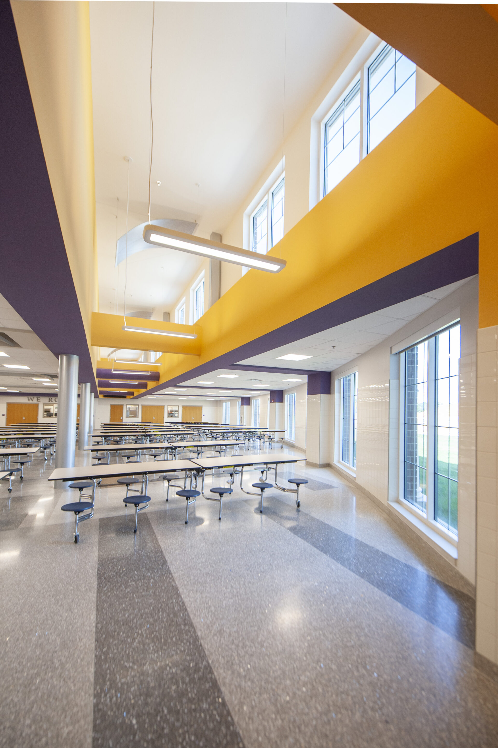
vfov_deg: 104.3
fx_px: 291
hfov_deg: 81.1
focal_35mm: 14
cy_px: 374
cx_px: 249
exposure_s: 1/160
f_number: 3.5
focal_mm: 14
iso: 800
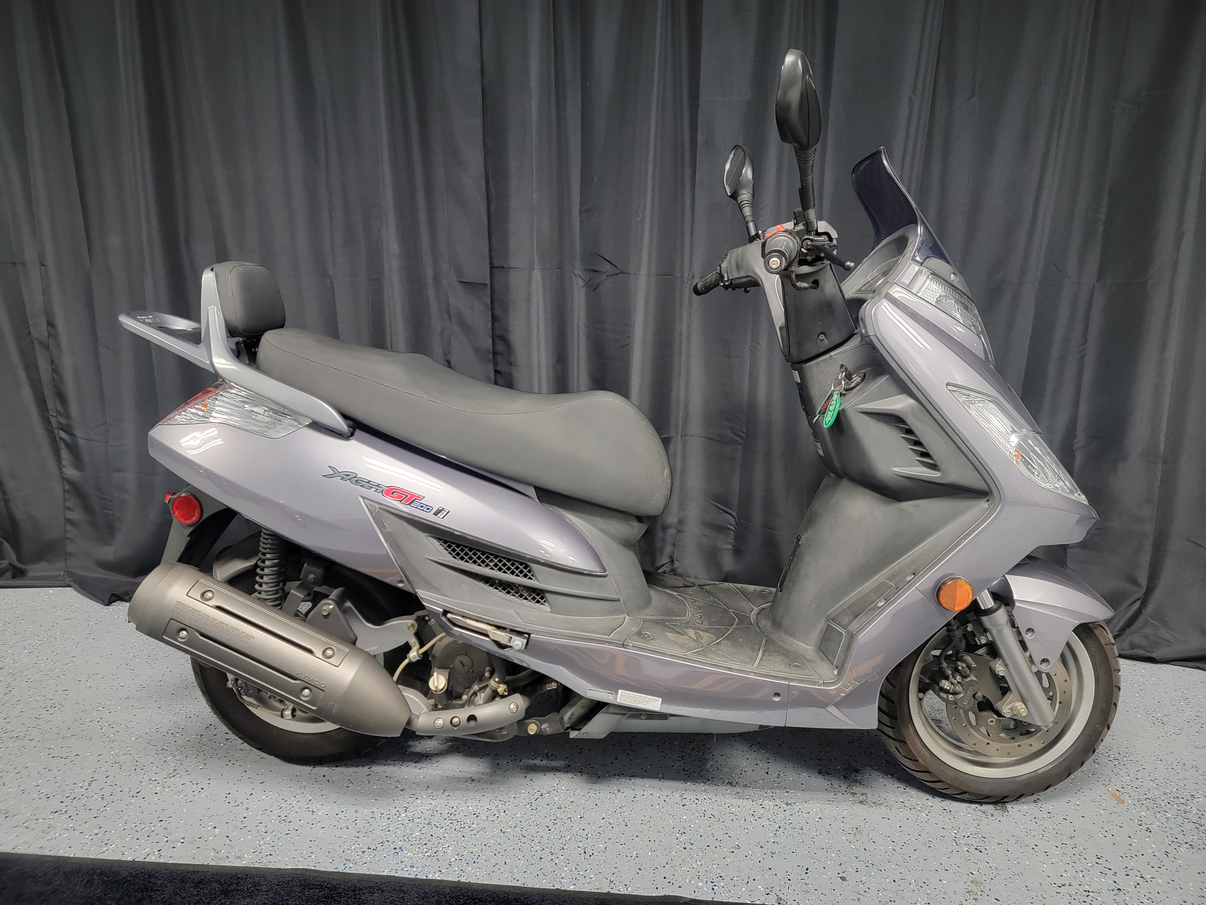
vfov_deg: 56.8
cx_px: 603
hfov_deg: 71.6
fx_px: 836
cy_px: 452
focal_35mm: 24
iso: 320
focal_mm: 6.7
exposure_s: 1/40
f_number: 1.8
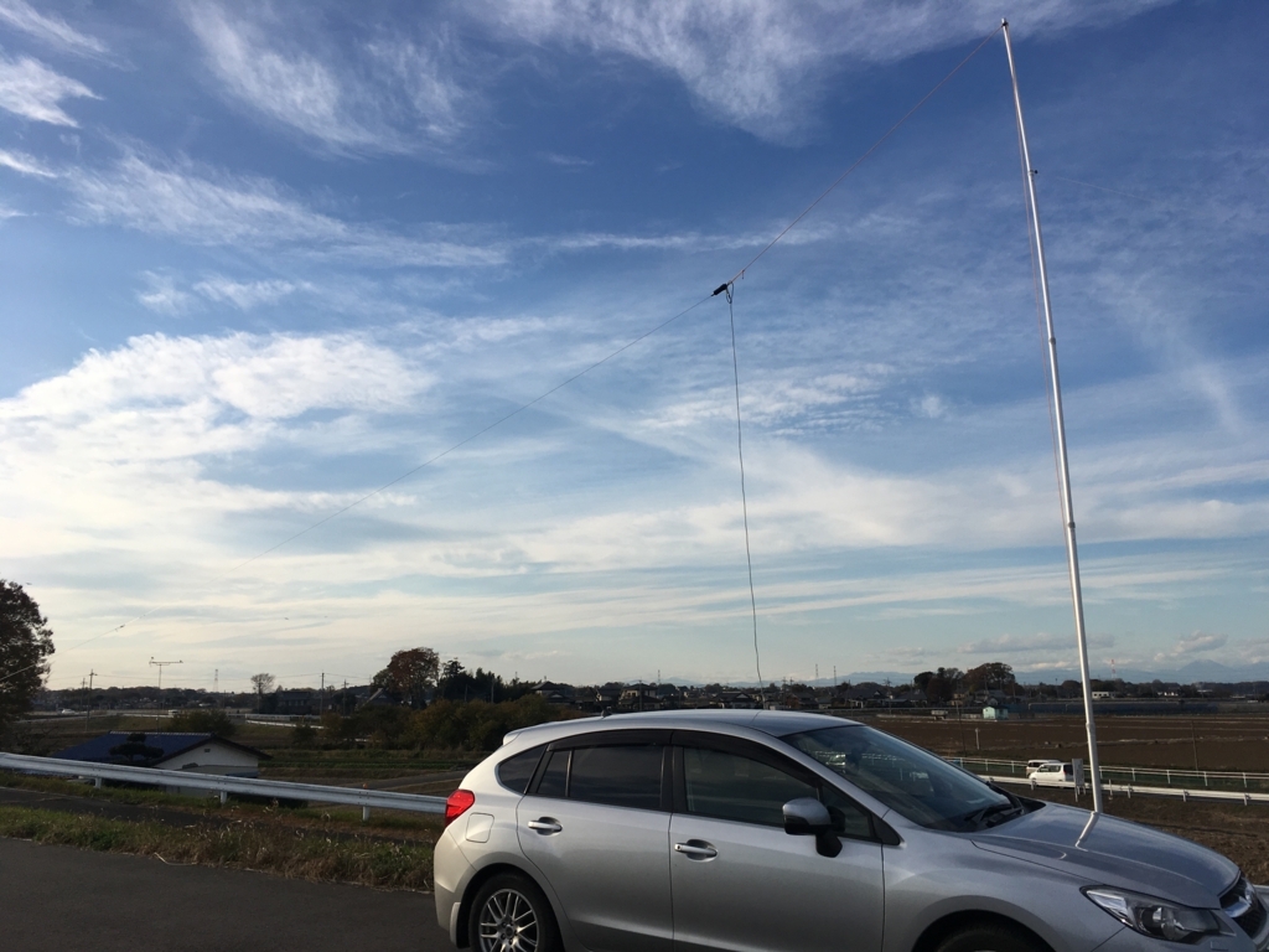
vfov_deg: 48.2
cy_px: 476
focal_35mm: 29
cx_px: 634
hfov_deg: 61.7
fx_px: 1063
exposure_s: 1/1972
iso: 25
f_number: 2.2
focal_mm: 4.15
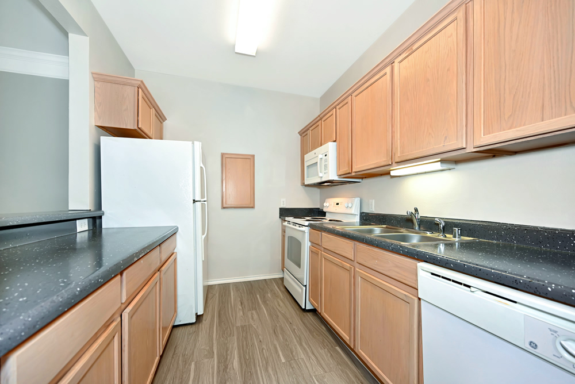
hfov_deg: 104.2
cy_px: 192
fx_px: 224
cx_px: 288
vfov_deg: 81.3
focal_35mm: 14
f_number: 4
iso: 400
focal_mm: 14
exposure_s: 1/60
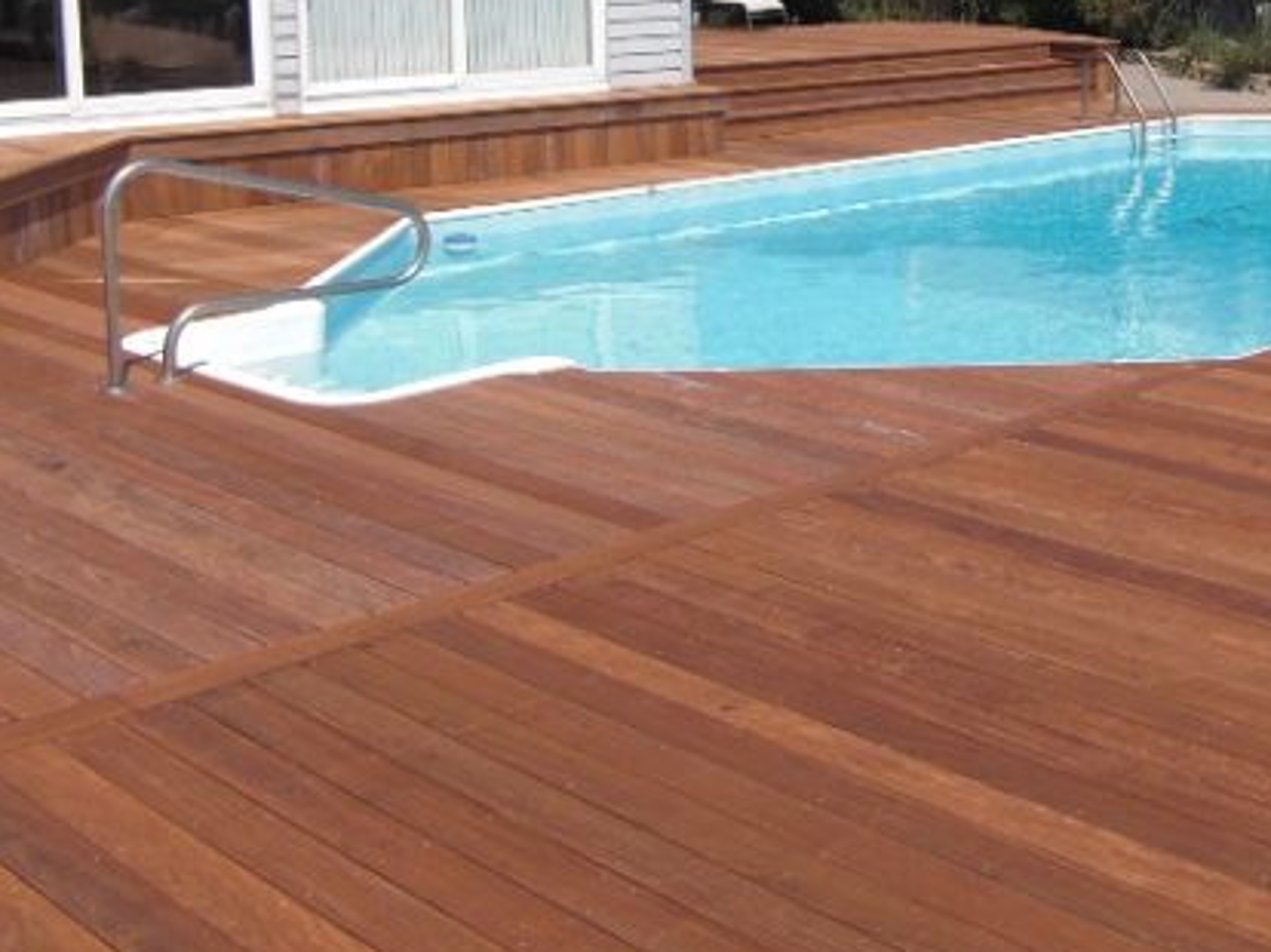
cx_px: 979
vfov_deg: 27.5
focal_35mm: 52
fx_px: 1908
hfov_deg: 35.9
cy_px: 209
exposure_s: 1/250
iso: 50
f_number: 7
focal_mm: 4.9
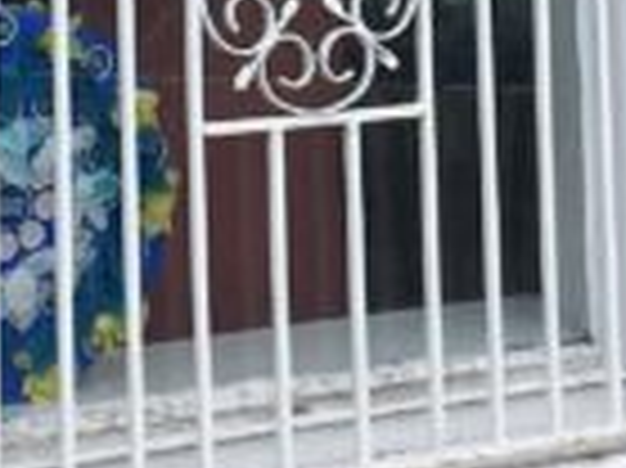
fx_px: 3632
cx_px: 477
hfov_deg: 9.8
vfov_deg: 7.0
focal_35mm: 201
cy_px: -608
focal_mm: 4.15
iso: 25
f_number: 2.2
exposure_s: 1/466
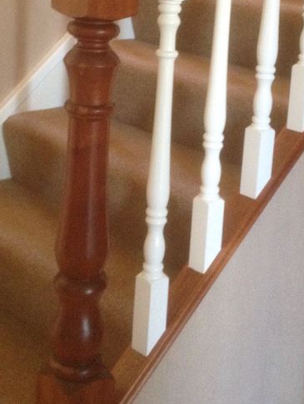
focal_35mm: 72
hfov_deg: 20.4
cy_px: 80
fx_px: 842
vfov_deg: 26.5
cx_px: 206
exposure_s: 1/20
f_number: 2.4
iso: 320
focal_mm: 4.28
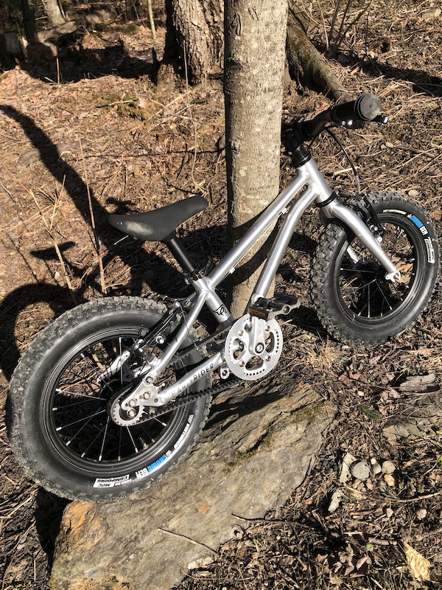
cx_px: 221
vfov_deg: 63.4
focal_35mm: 28
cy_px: 295
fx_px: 477
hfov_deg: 49.7
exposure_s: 1/952
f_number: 1.8
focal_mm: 3.99
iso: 20
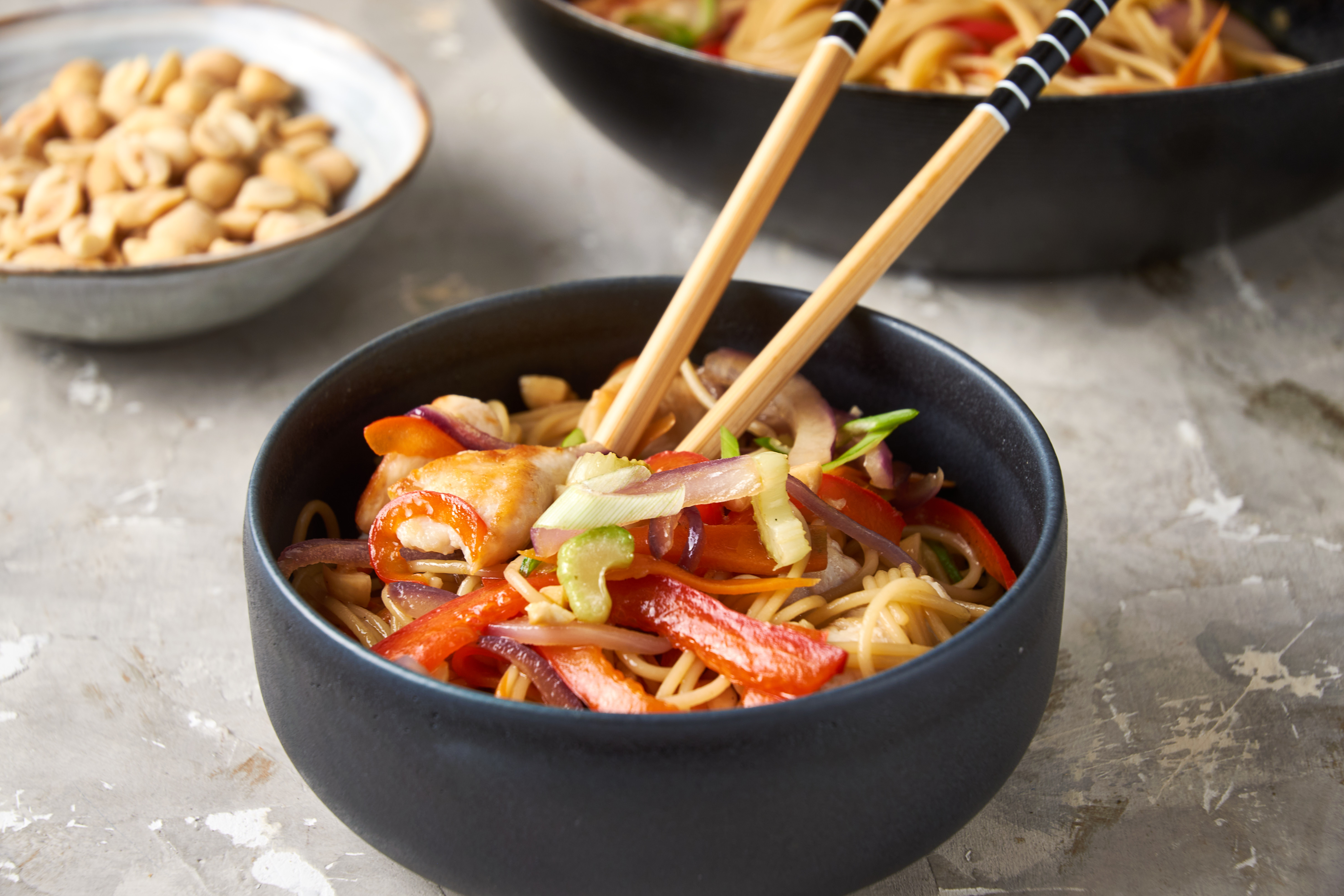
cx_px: 672
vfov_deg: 13.0
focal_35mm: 105
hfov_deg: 19.5
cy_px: 448
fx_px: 3919
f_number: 8
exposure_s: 1/100
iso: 100
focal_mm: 70
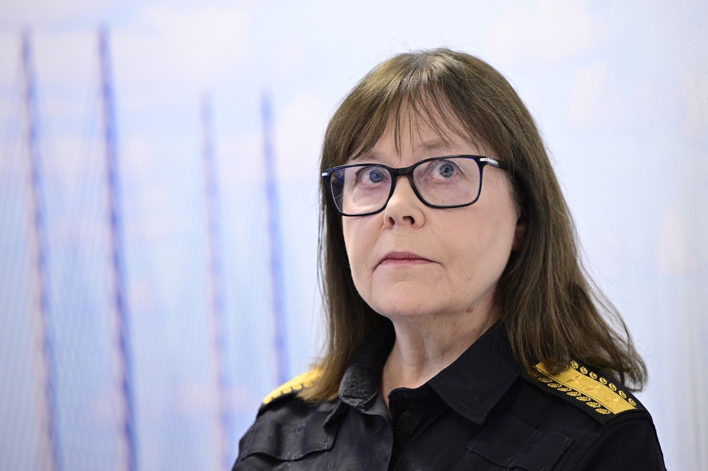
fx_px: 3931
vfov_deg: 6.9
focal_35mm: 200
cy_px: 236
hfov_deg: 10.3
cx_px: 354
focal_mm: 200
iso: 2000
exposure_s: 1/200
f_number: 3.5
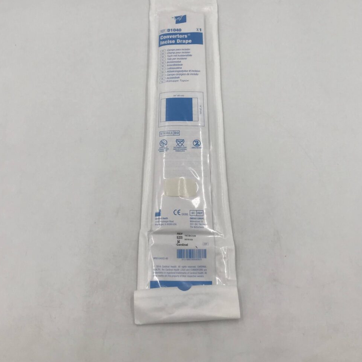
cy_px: 127
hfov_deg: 48.4
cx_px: 183
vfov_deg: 47.8
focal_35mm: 34
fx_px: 402
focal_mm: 3.99
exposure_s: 1/407
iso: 20
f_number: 1.8
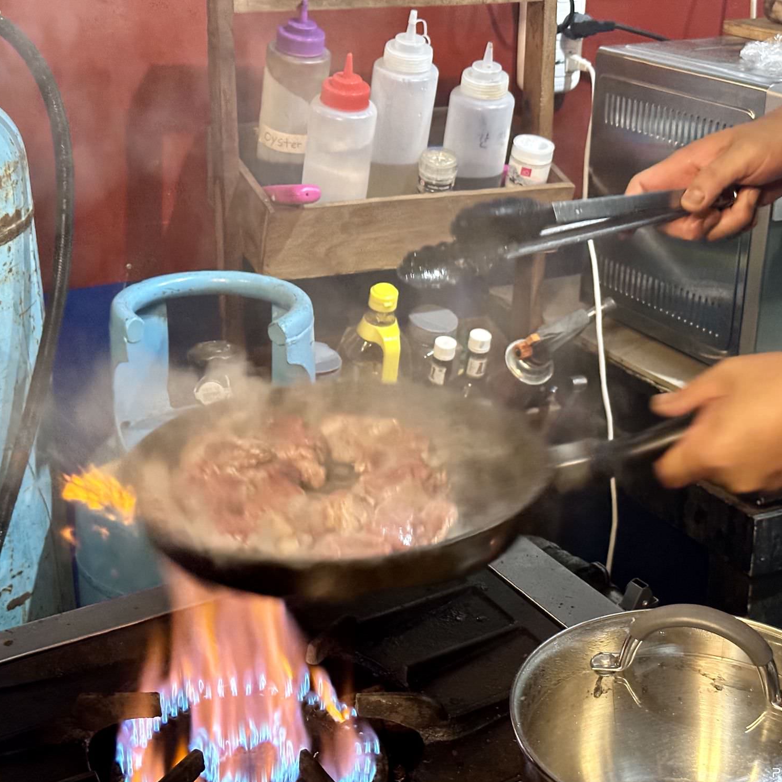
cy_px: 393
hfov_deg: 30.0
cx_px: 376
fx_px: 1457
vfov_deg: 30.0
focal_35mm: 57
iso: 500
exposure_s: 1/30
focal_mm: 6.86
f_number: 1.78
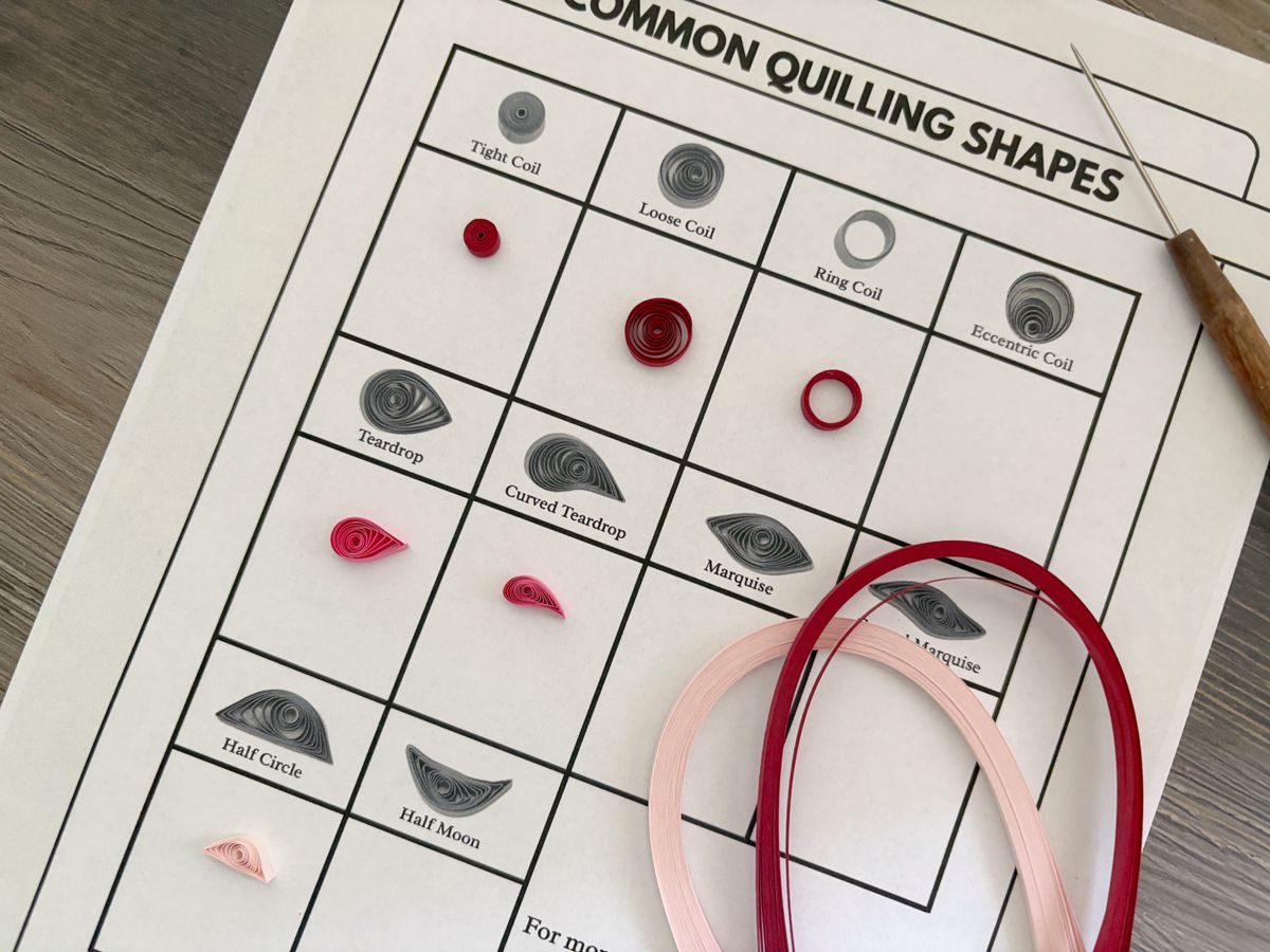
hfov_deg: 67.3
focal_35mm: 26
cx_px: 635
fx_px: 954
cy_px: 476
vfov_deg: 53.1
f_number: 1.6
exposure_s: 1/60
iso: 250
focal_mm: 5.96
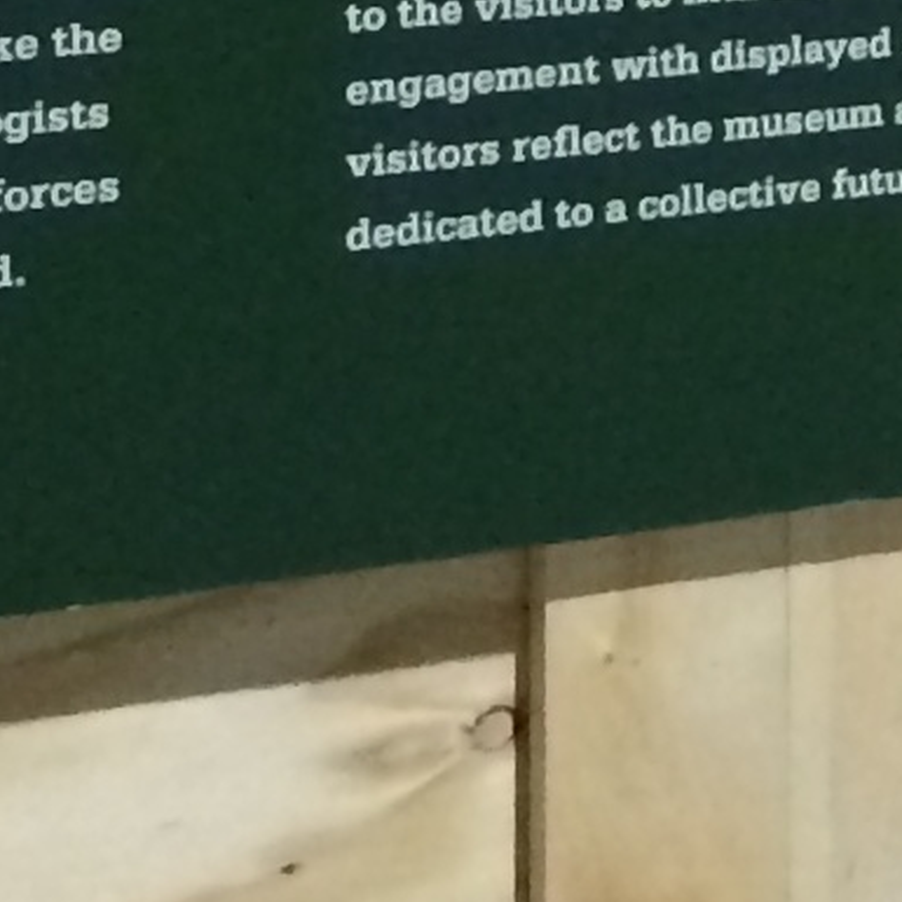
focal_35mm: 225
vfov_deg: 7.6
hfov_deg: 7.2
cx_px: 2282
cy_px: -602
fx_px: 6633
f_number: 2.2
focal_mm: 4.12
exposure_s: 1/30
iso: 320
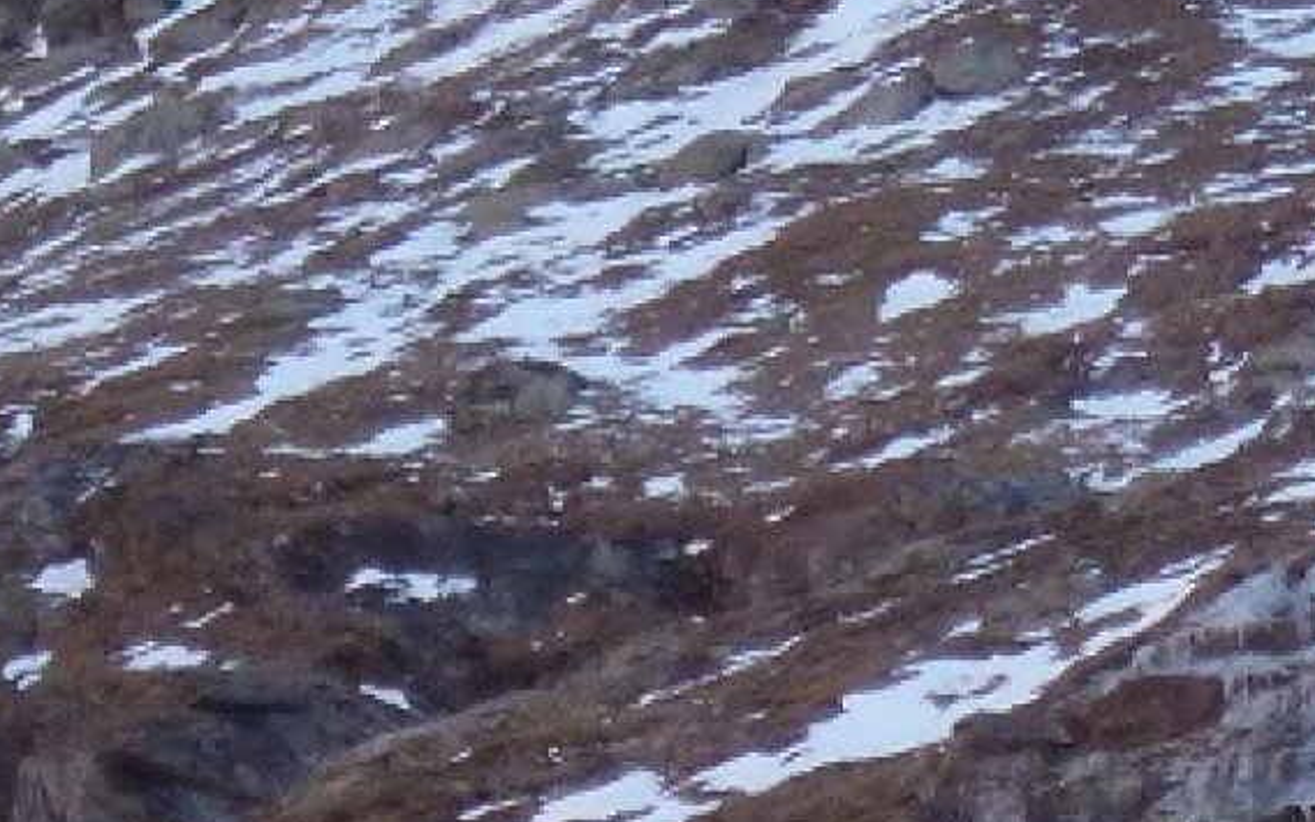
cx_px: 1653
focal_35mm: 559
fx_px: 20033
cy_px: 1621
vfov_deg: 2.3
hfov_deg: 3.8
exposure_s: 1/125
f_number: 6.5
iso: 250
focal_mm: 20
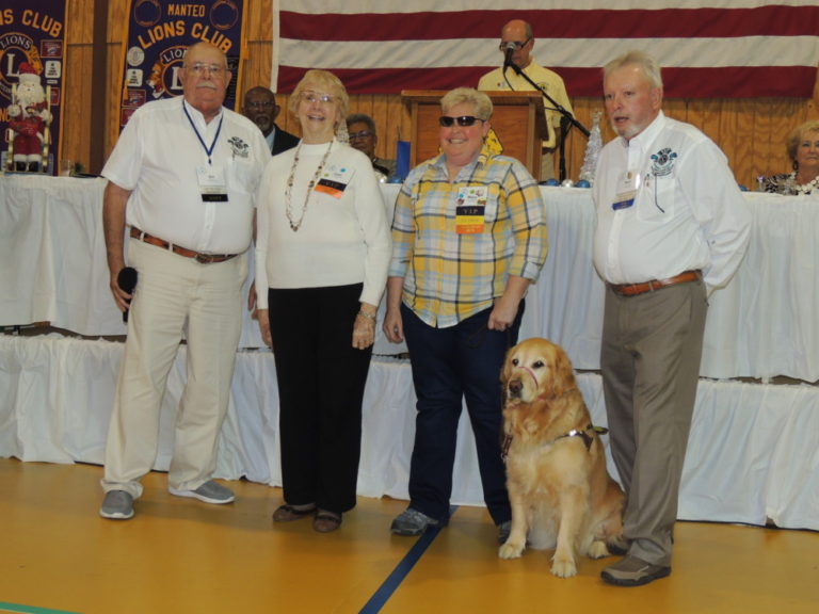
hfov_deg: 43.9
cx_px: 410
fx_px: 1017
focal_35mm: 43
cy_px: 307
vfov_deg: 33.6
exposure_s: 1/30
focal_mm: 7.6
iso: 200
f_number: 3.4
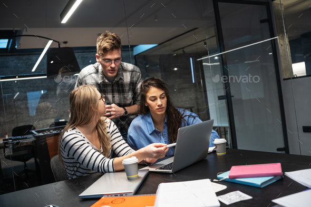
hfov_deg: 54.4
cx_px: 156
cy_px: 104
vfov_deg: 37.8
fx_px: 302
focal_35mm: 35
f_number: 2.8
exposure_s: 1/200
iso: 800
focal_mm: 35
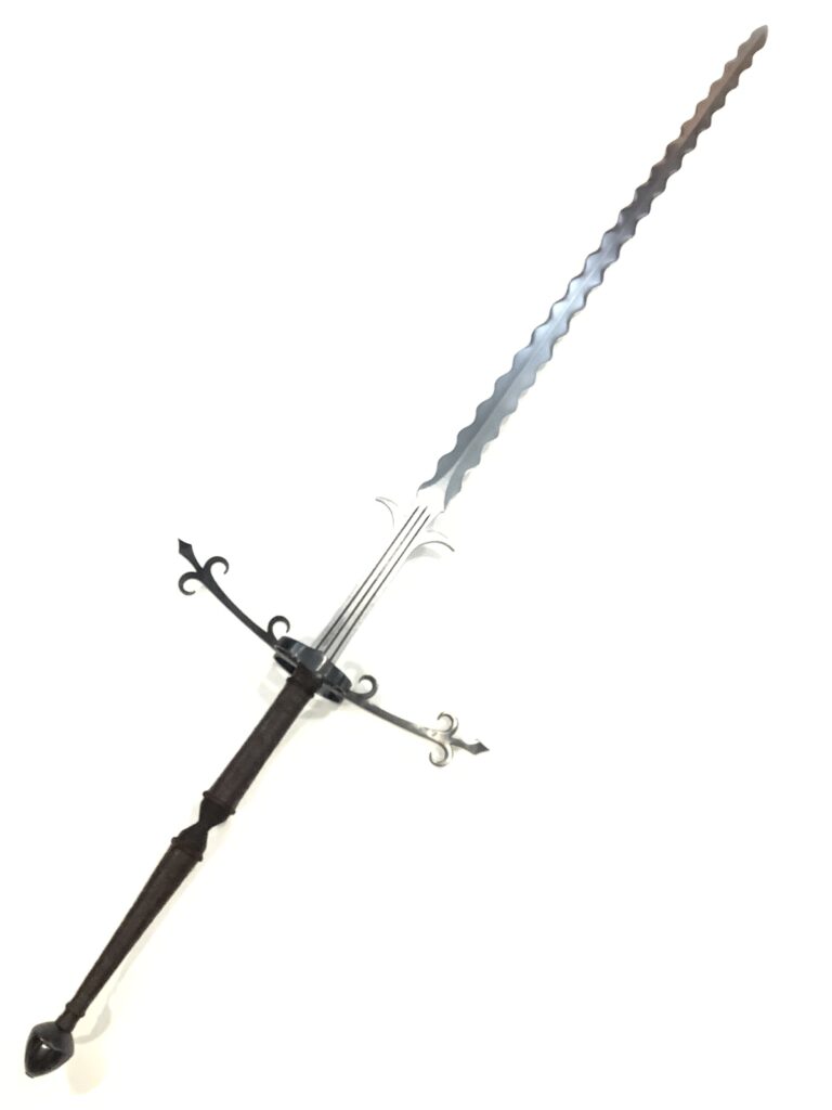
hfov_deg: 45.4
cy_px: 555
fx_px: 993
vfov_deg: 58.4
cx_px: 416
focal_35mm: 31
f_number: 2.4
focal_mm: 3.3
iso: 320
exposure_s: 1/60
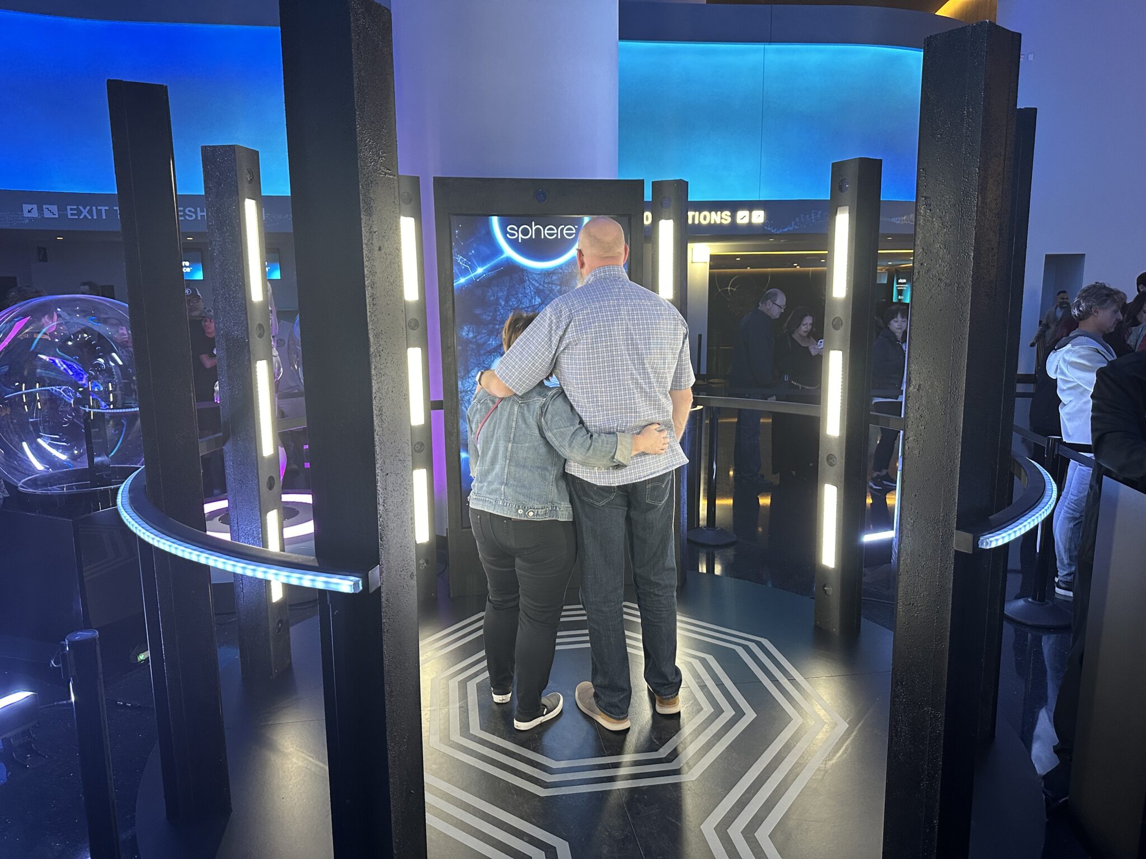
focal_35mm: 24
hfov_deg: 71.6
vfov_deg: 56.8
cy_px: 430
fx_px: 795
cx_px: 573
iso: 320
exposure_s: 1/48
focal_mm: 6.86
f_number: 1.78
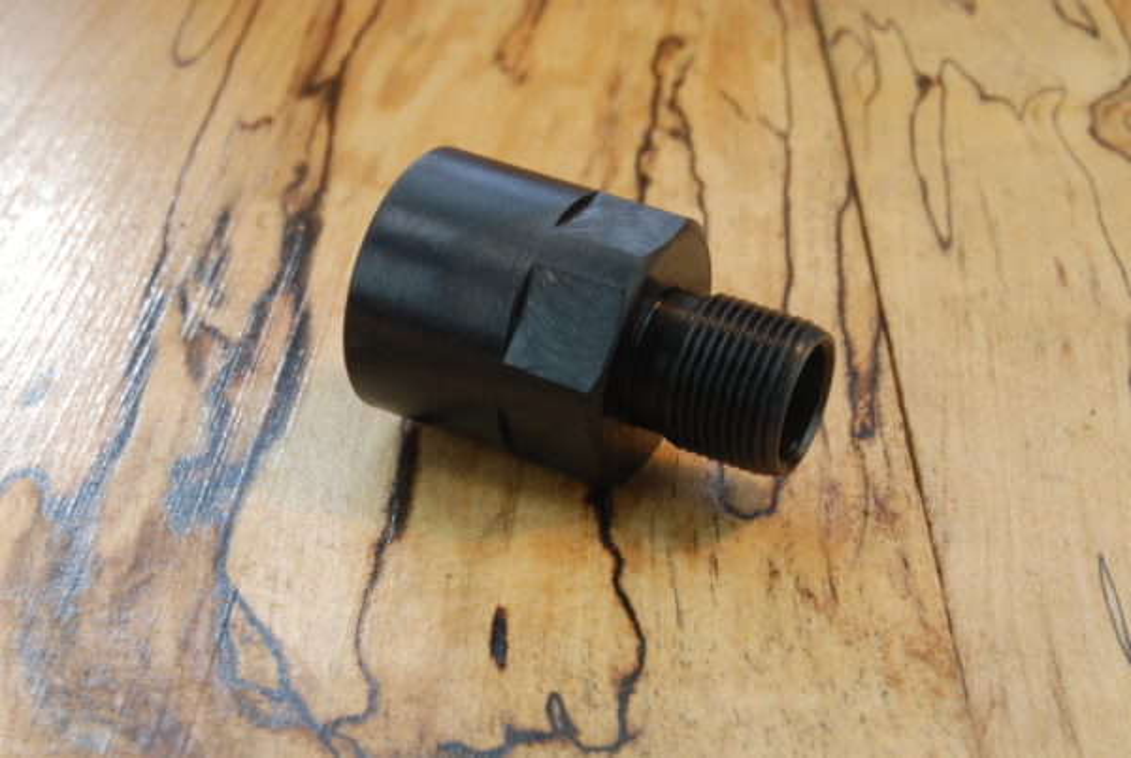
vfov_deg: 16.6
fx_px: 2596
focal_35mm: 82
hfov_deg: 24.6
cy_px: 379
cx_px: 566
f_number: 20
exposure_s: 1/8
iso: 200
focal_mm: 55
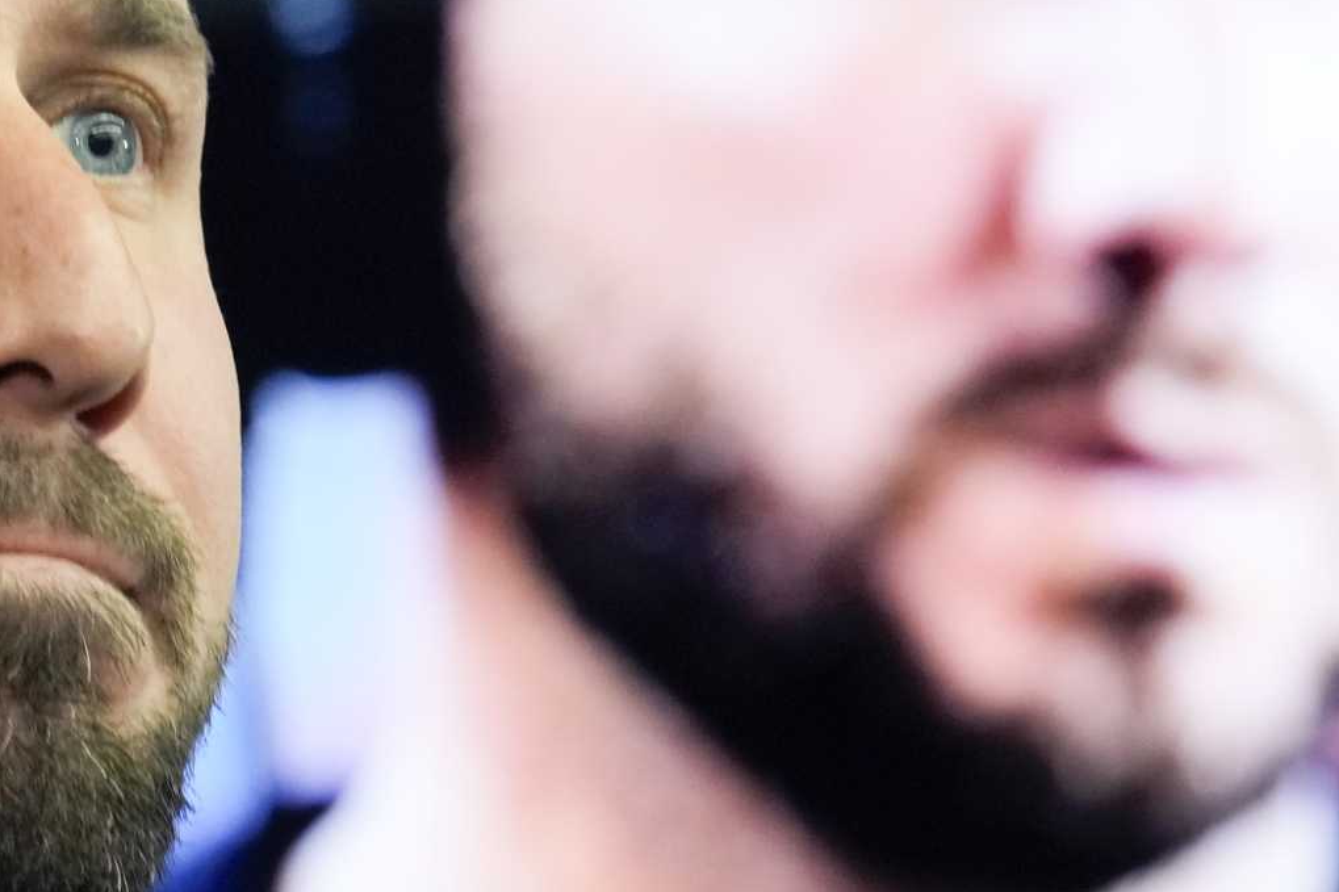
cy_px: 215
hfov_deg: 3.4
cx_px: 269
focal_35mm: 603
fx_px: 22423
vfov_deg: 2.3
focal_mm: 200
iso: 2500
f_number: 9
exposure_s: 1/50
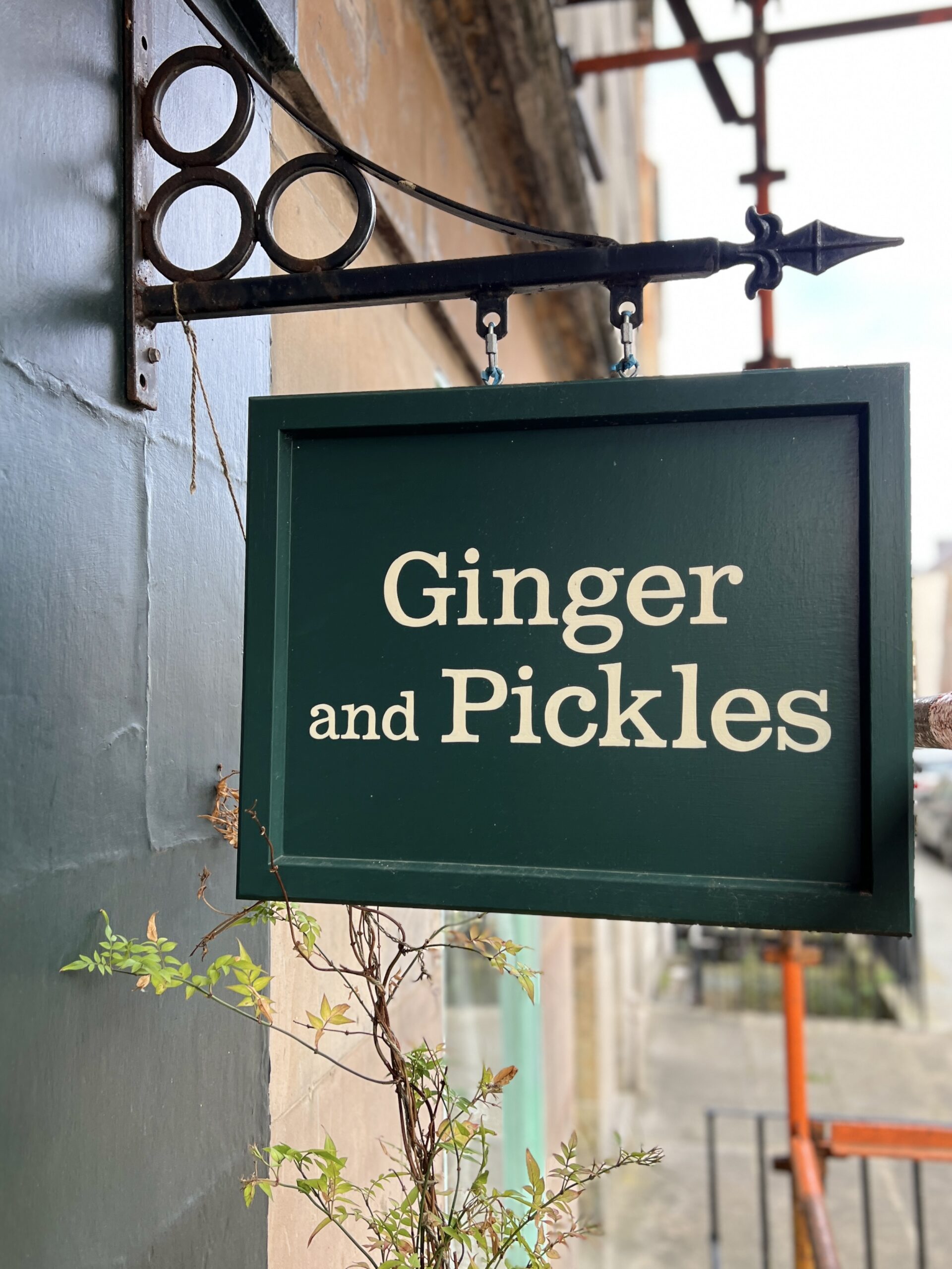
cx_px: 476
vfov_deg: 67.3
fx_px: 953
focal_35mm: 26
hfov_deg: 53.1
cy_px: 634
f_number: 1.5
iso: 40
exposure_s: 1/231
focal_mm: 5.7
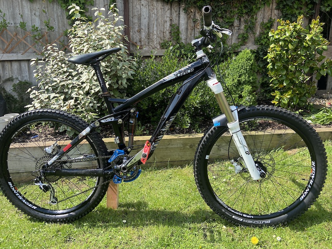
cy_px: 124
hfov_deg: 67.3
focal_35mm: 26
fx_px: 249
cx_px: 166
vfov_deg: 53.1
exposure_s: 1/1016
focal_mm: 4.25
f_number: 1.8
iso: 32
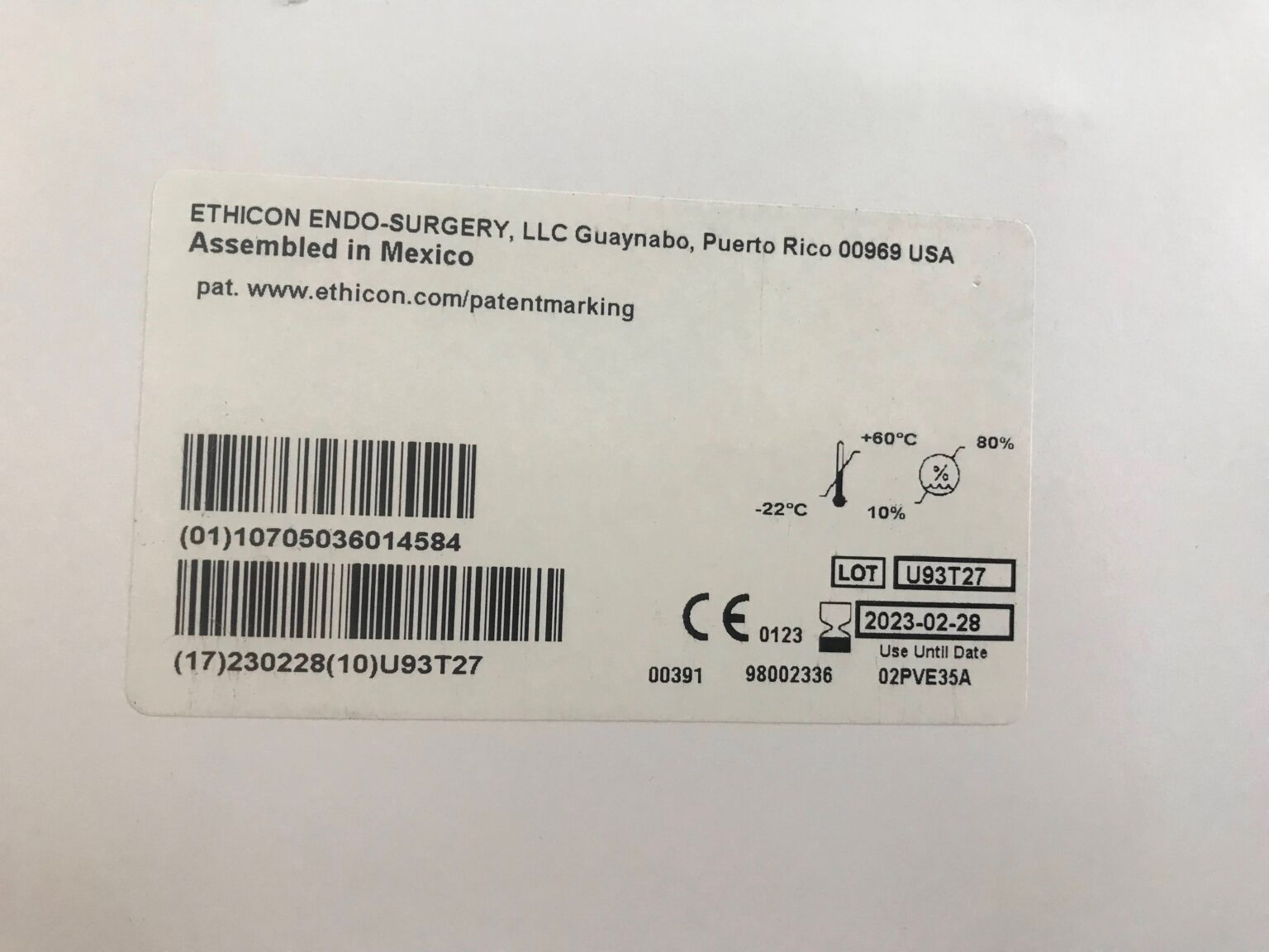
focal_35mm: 28
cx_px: 634
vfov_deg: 49.7
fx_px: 1026
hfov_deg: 63.4
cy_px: 476
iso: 32
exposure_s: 1/30
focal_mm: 3.99
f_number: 1.8
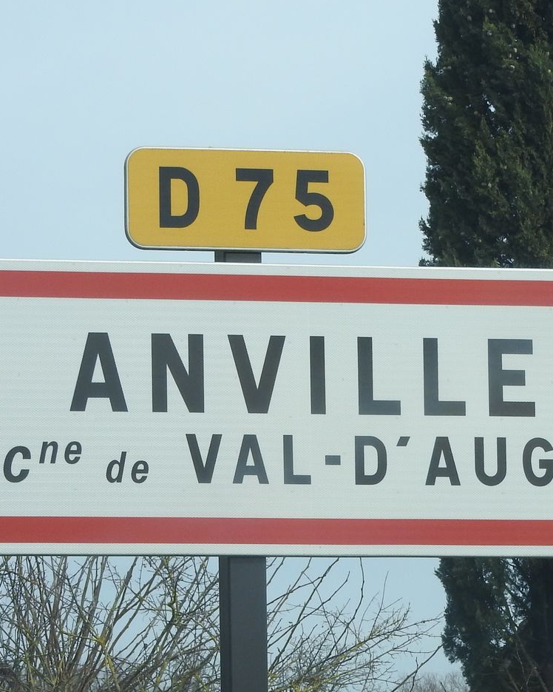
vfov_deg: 7.4
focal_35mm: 261
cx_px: 320
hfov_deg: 5.9
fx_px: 5340
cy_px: 447
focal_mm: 22.4
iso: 100
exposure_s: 1/400
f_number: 5
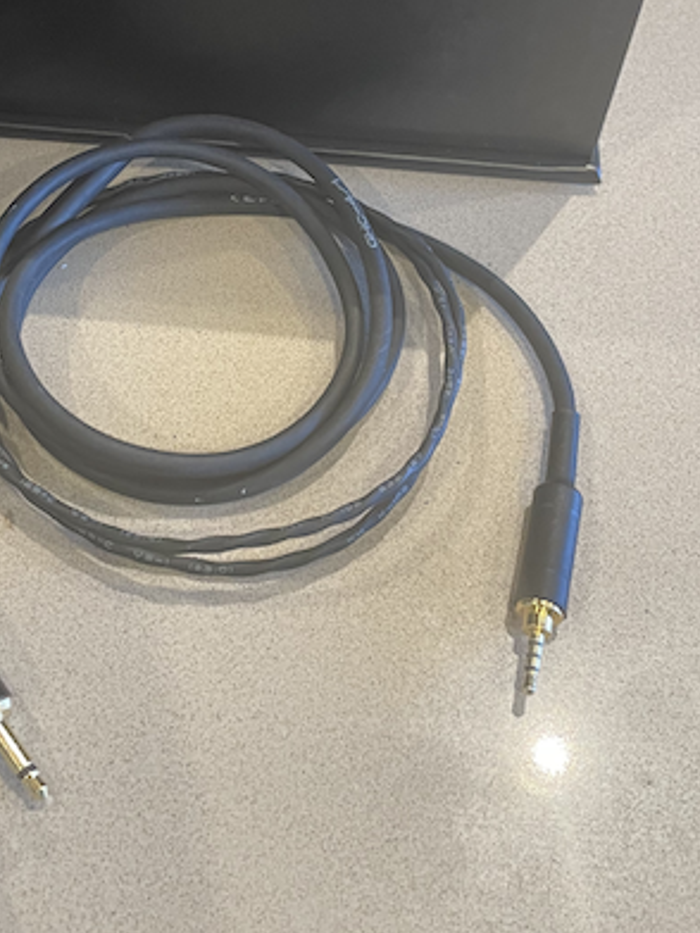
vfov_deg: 36.7
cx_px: 290
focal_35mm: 51
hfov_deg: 28.5
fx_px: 1375
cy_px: 240
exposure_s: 1/60
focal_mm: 4.2
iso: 200
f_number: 1.6
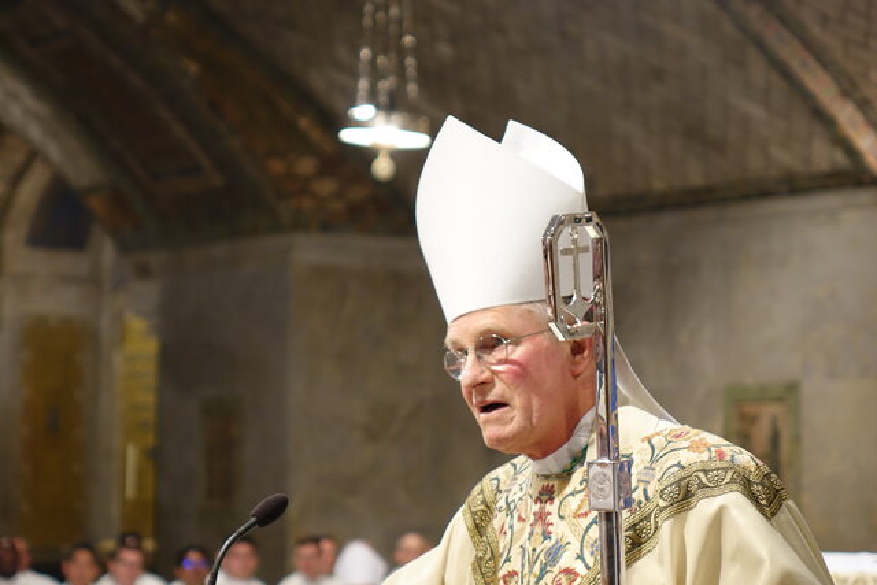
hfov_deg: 14.8
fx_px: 3387
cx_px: 438
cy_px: 292
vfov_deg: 9.9
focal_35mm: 139
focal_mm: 51
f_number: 2.8
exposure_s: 1/40
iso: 800
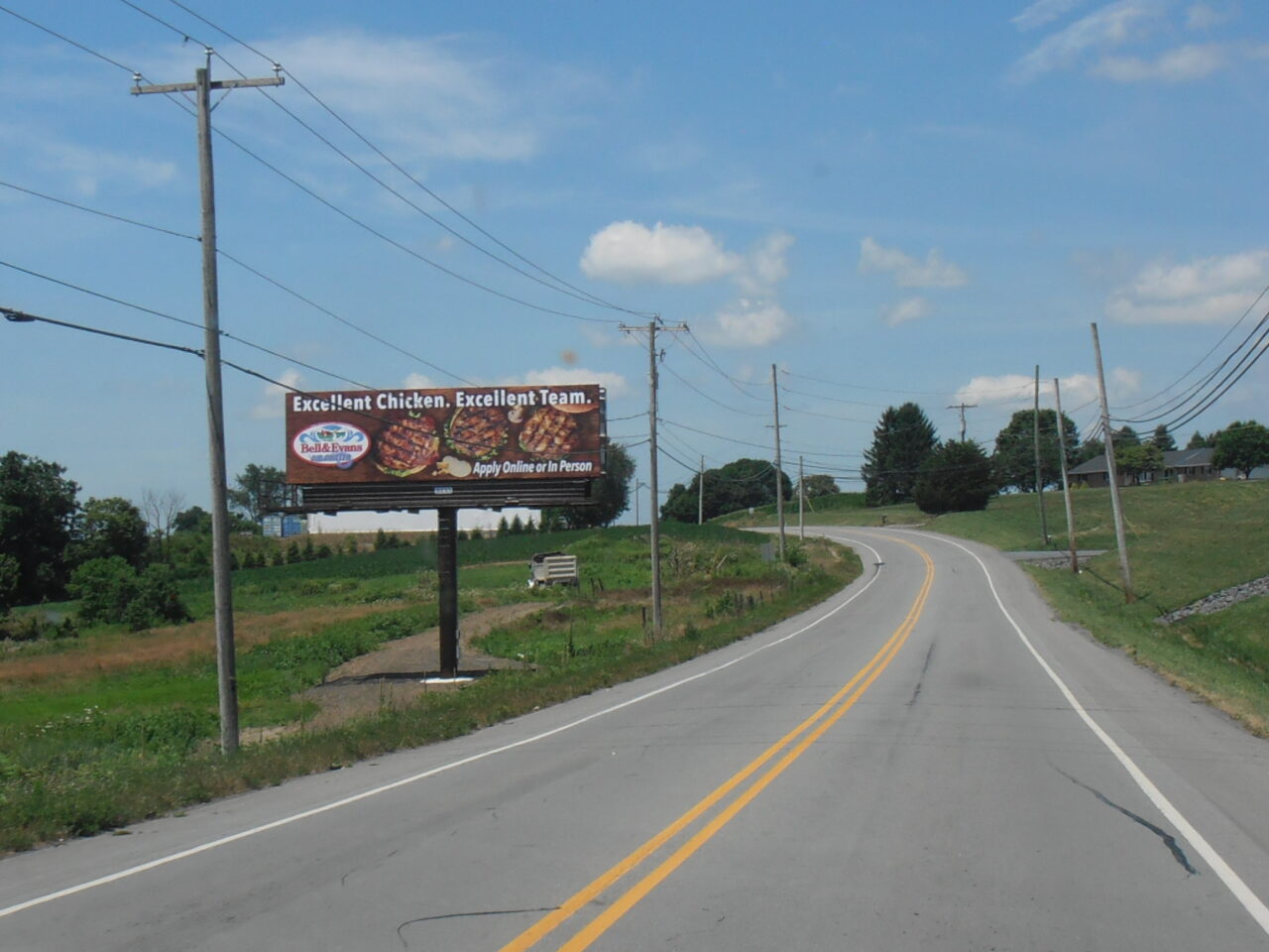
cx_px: 634
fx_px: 2529
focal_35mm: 69
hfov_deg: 28.2
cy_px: 476
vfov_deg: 21.3
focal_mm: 12.29
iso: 250
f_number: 12
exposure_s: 1/400
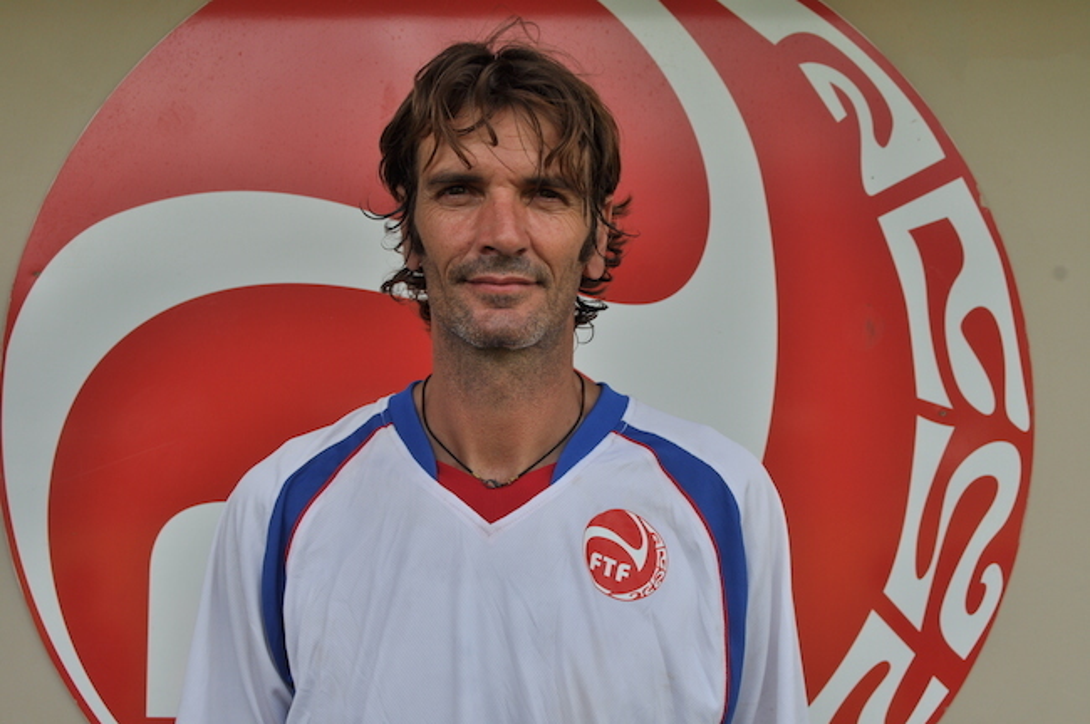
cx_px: 545
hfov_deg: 41.2
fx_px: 1452
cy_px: 362
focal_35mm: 48
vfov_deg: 28.0
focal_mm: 32
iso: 200
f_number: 8
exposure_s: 1/250
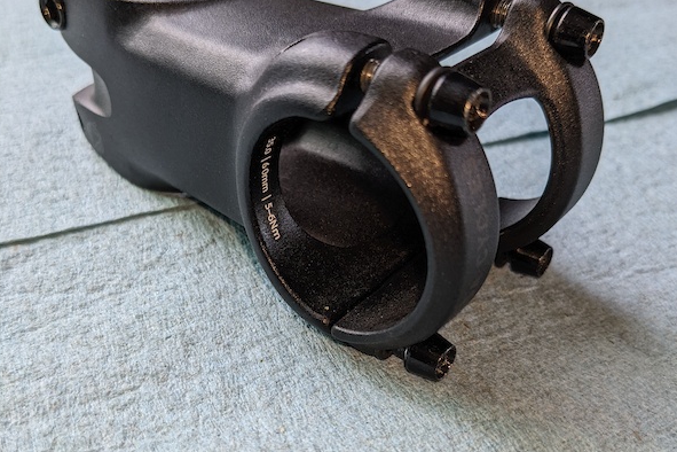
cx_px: 340
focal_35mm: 38
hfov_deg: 50.7
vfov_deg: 34.9
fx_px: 715
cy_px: 271
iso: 55
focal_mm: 4.38
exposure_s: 1/185
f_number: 1.73
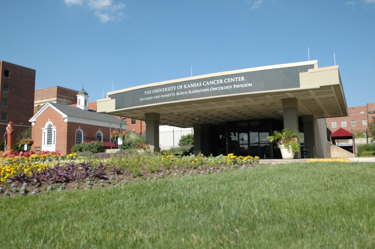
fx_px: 312
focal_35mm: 30
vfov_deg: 43.5
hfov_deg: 62.0
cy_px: 124
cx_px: 188
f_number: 2.8
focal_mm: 20
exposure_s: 1/3200
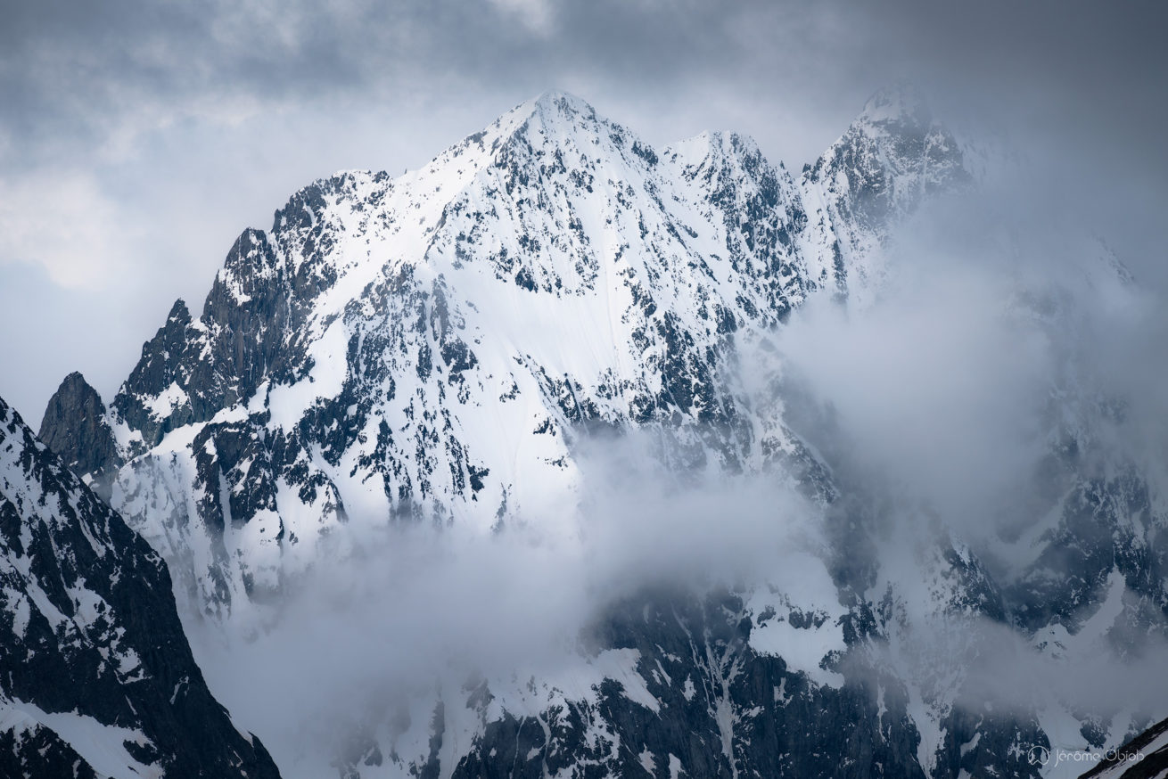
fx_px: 9735
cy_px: 390
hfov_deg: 6.9
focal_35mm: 300
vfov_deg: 4.6
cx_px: 584
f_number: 8
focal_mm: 300
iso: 64
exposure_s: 1/2
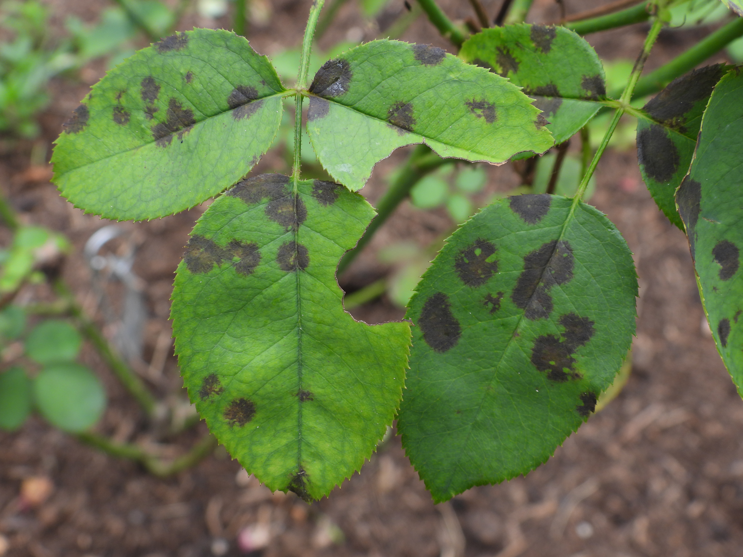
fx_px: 923
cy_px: 278
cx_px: 372
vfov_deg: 33.6
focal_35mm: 43
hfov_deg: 43.9
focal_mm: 7.7
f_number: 3.2
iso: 100
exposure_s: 1/320
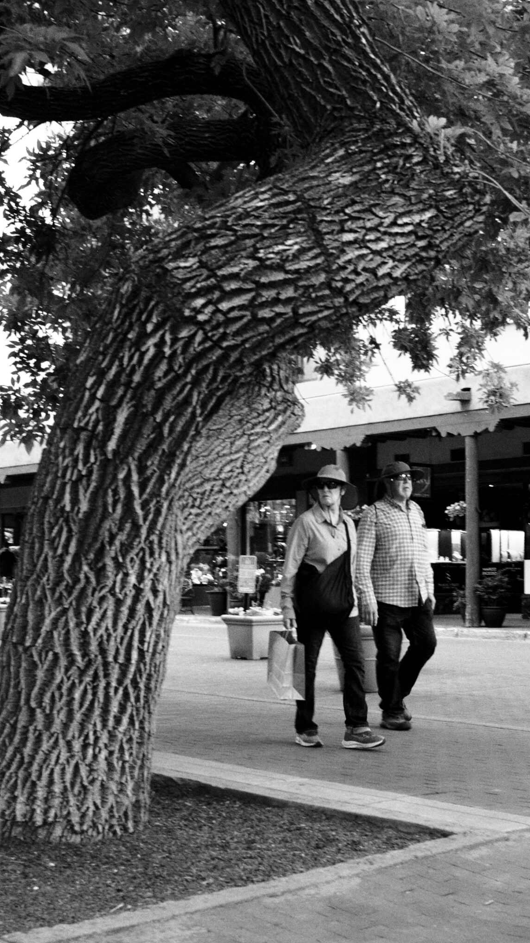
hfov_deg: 21.6
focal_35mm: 56
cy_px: 475
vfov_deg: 37.5
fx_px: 1388
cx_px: 292
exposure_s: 1/125
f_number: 5.6
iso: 450
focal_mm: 35
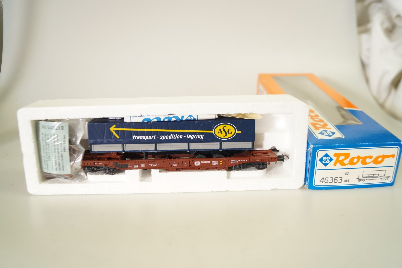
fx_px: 368
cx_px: 201
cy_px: 134
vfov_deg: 40.0
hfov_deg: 57.2
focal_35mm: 33
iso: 500
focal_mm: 22
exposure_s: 1/160
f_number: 4
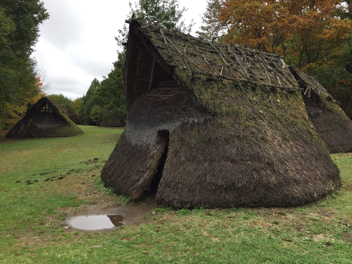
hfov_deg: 61.7
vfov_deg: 48.2
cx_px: 176
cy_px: 132
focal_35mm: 29
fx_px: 295
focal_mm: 4.15
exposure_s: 1/395
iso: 32
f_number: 2.2
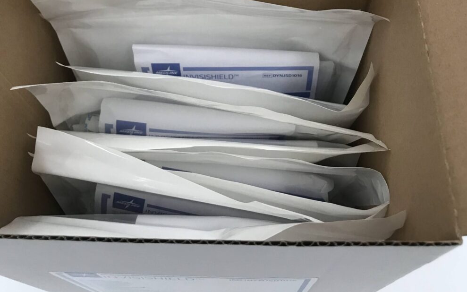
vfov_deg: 30.7
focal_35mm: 40
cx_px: 236
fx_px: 509
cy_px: 34
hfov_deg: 49.3
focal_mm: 3.99
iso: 32
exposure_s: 1/30
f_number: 1.8
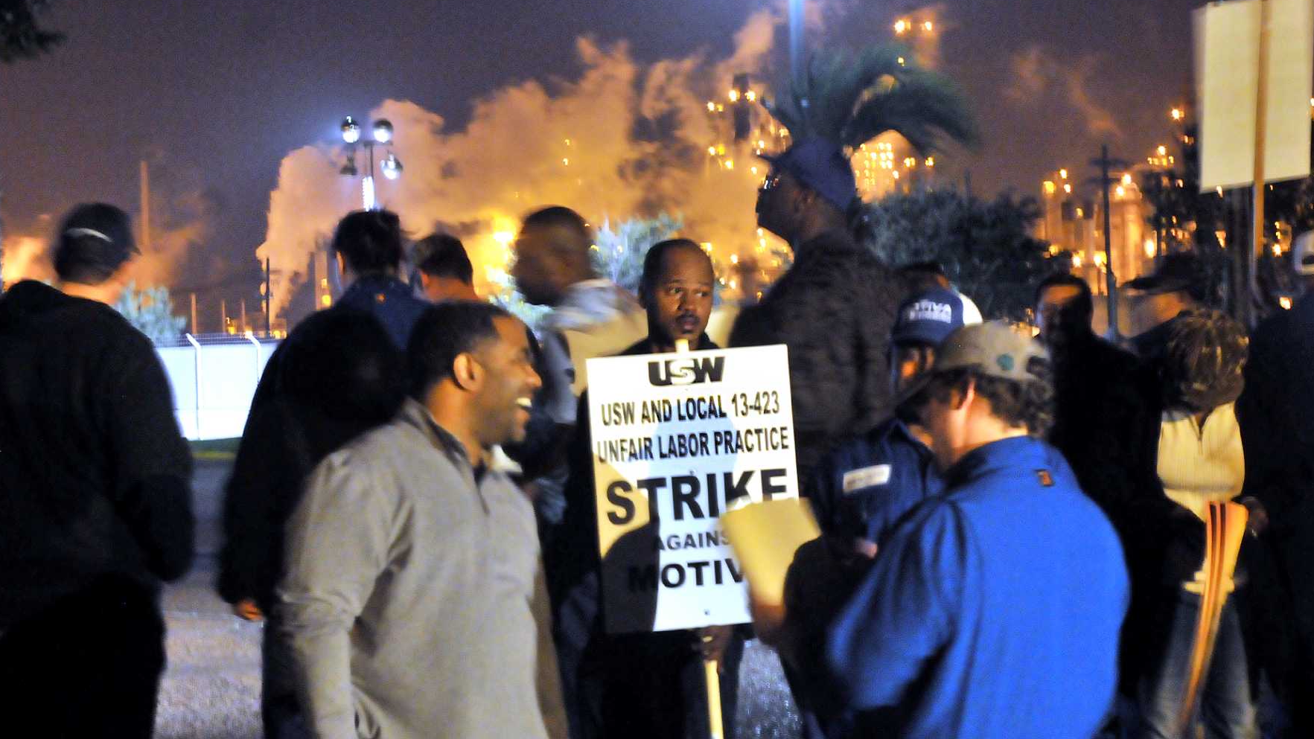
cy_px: 495
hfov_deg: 40.6
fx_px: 1777
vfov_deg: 23.4
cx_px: 639
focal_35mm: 51
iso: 2500
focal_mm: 28
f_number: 8
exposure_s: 1/6
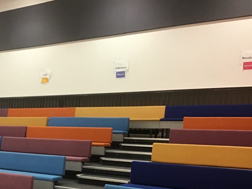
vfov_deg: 29.3
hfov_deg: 37.8
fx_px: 357
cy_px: 140
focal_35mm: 49
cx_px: 60
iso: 160
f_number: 2.4
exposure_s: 1/33
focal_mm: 3.3
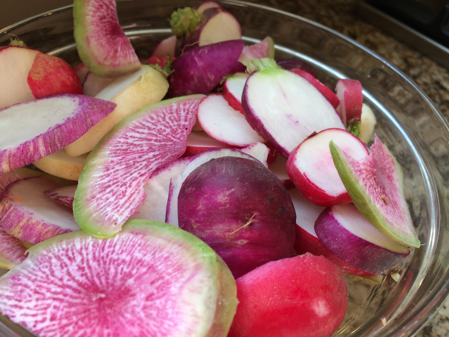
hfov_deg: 61.7
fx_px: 376
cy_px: 168
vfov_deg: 48.2
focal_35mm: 29
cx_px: 224
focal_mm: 4.15
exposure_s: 1/60
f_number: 2.2
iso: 32
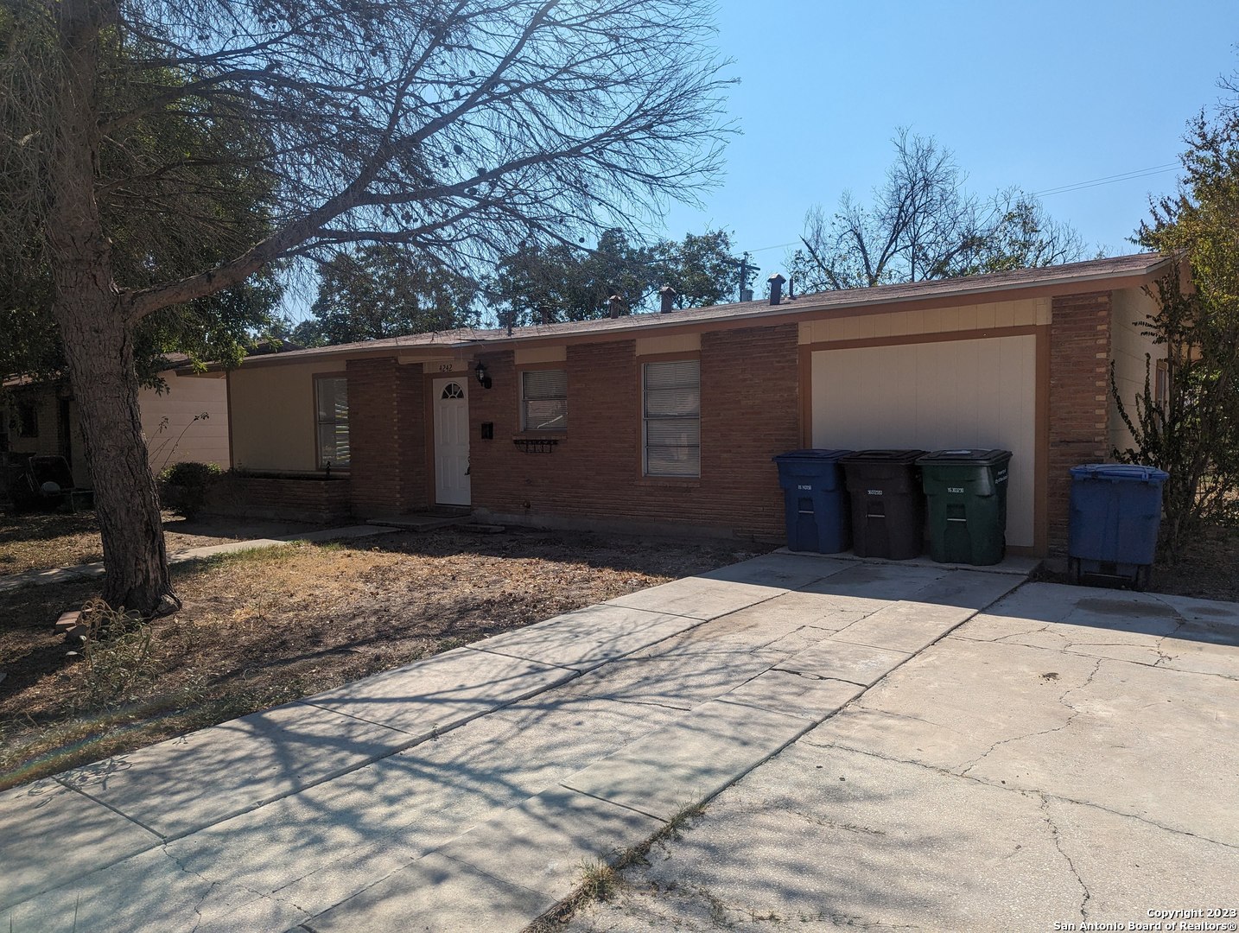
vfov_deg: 56.9
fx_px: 860
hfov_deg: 71.5
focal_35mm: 24
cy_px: 466
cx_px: 620
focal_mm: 6.81
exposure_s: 1/3236
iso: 49
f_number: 1.85
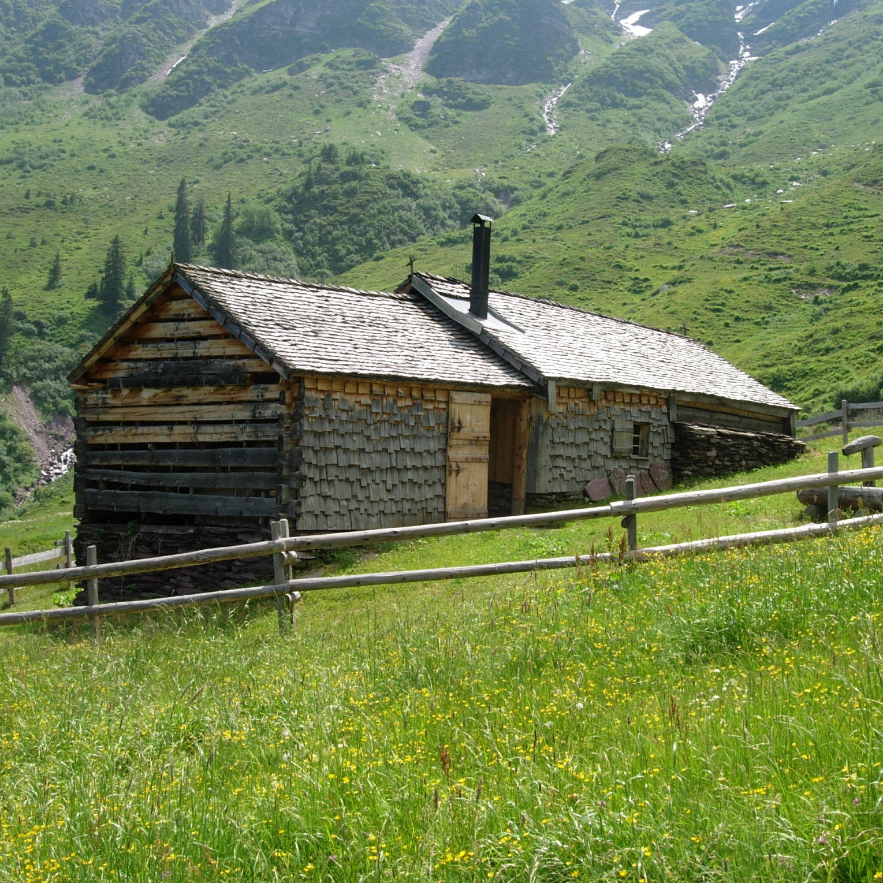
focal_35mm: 45
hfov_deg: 37.6
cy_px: 440
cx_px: 437
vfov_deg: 37.6
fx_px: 1299
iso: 64
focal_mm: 7.8
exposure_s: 1/470
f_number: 4.8
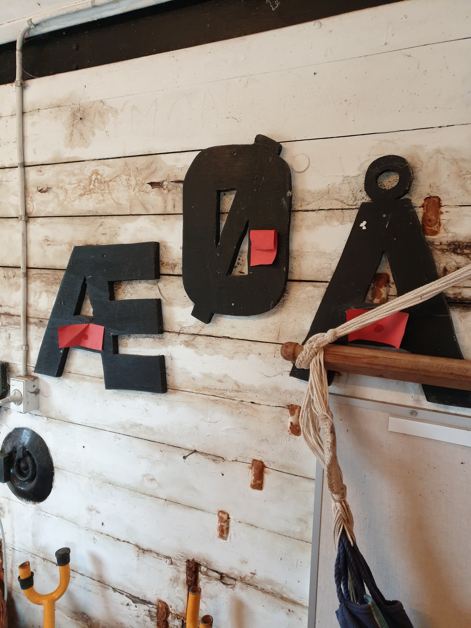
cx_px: 236
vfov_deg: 67.3
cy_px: 314
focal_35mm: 26
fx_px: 472
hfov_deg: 53.1
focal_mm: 4.3
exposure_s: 1/50
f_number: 1.5
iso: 200
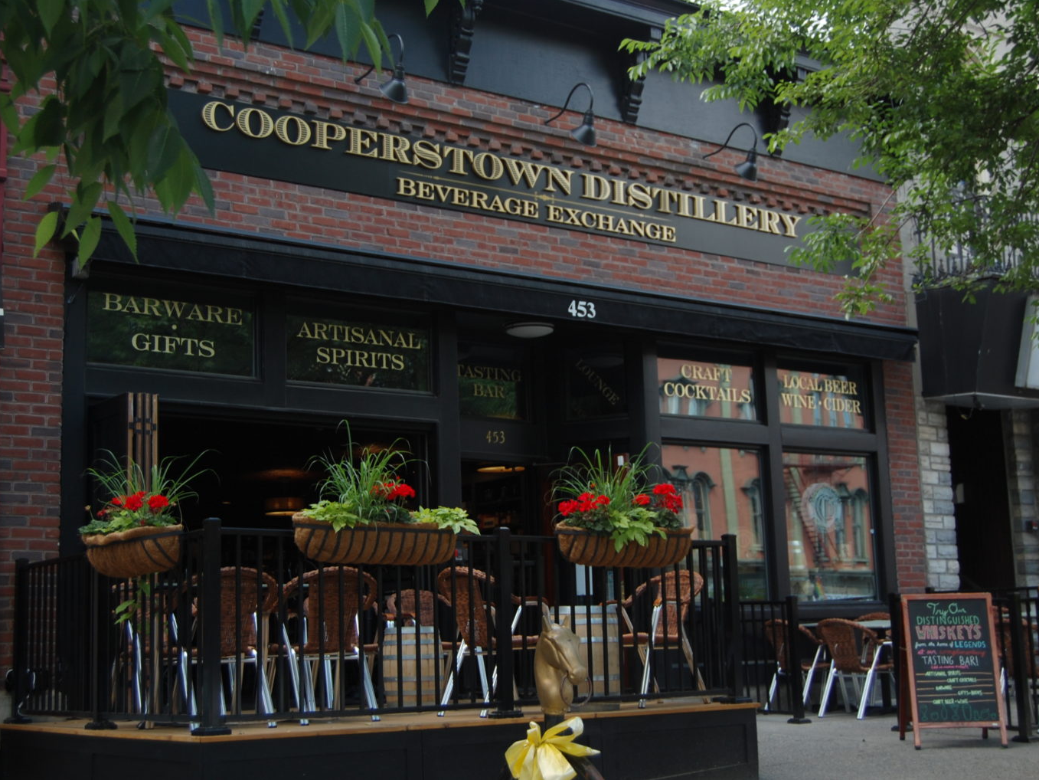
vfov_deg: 28.8
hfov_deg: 37.8
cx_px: 487
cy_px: 390
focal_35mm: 51
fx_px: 1517
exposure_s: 1/125
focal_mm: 31
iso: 200
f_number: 4.5
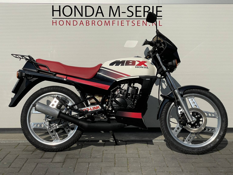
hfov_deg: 36.8
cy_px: 88
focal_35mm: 52
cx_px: 116
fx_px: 350
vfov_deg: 28.0
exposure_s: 1/4785
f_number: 2
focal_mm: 6
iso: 25
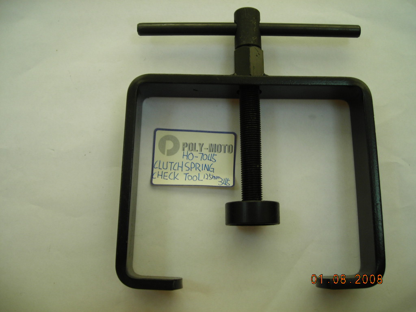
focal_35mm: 38
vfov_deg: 37.7
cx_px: 208
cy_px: 156
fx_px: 457
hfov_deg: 49.0
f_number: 3.2
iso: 50
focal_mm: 6.3
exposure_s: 1/39.5
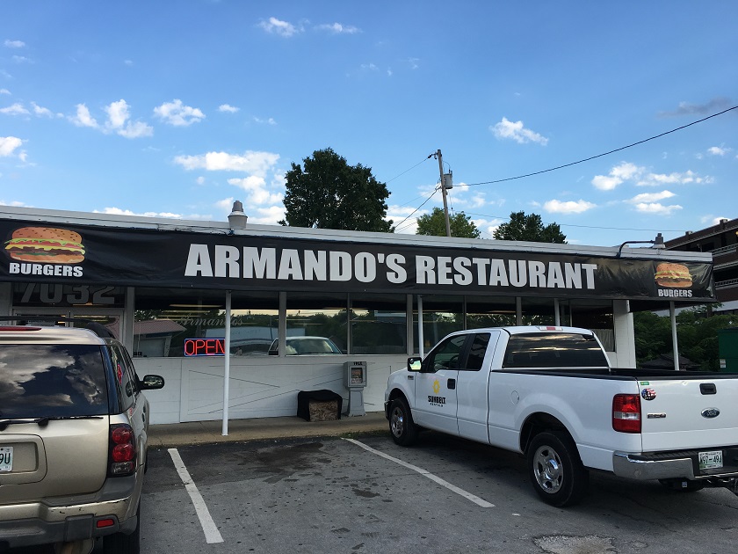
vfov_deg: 48.2
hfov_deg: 61.7
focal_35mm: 29
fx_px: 618
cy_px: 277
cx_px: 369
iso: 25
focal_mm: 4.15
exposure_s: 1/499
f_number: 2.2
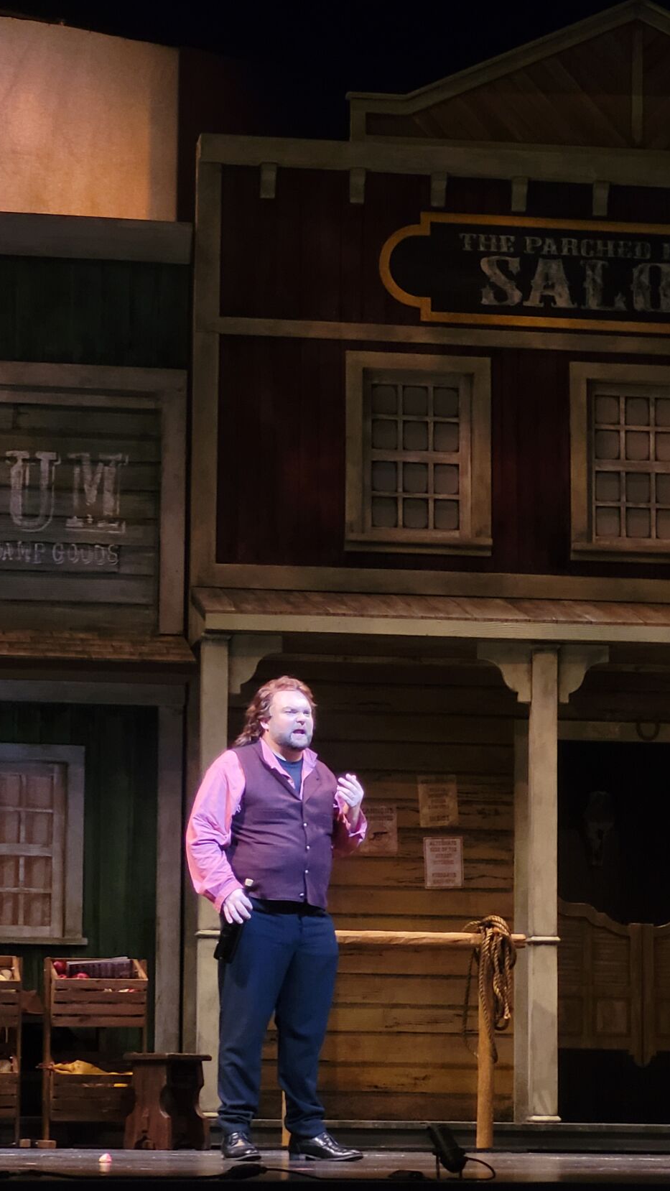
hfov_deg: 14.6
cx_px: 258
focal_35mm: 83
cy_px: 595
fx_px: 2621
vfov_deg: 25.6
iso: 200
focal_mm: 7.12
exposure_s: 1/60
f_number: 2.4
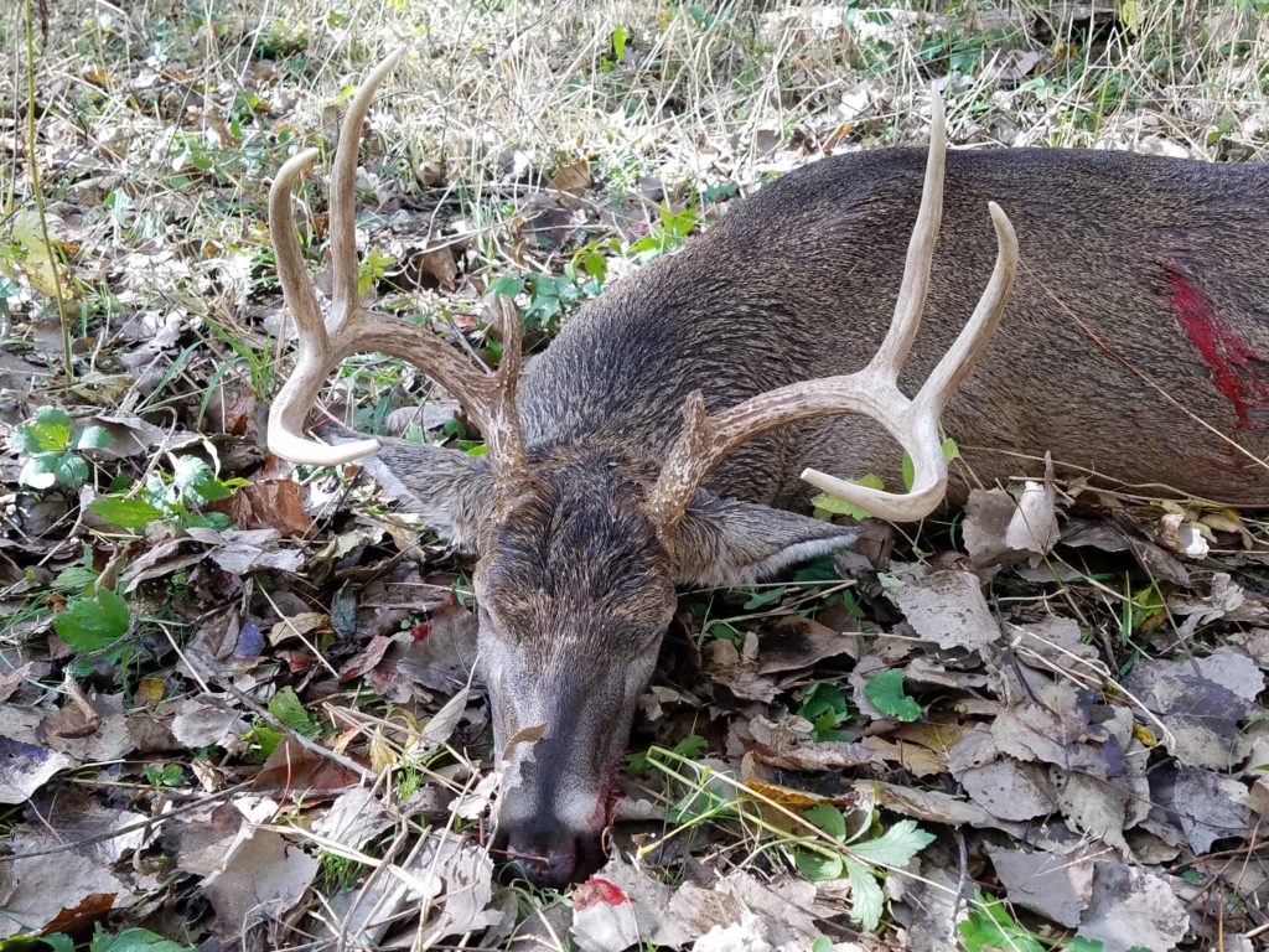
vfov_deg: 53.1
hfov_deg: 67.3
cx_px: 634
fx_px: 953
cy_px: 476
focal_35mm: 26
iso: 50
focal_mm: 4.2
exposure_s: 1/165
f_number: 1.7
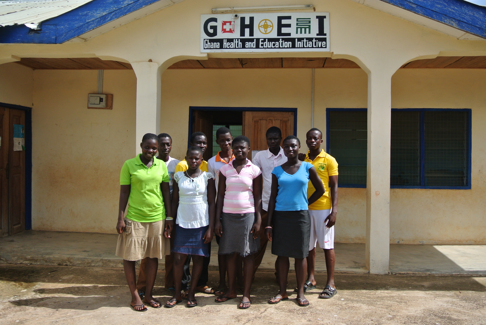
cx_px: 243
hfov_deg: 53.1
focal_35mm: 36
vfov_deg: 37.0
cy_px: 162
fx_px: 487
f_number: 4
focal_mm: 13.6
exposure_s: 1/800
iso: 100
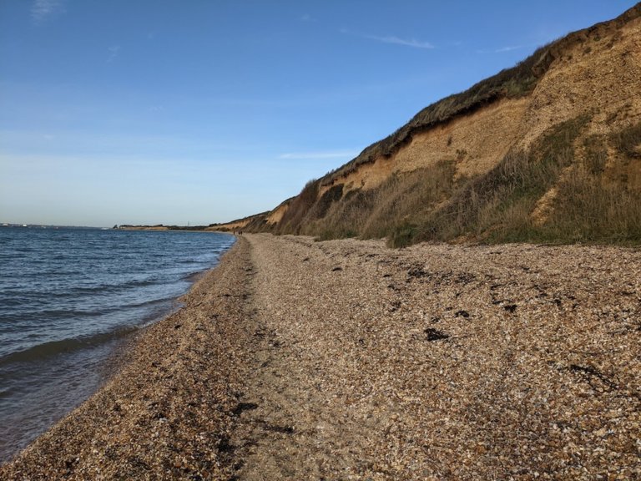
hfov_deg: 65.3
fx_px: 500
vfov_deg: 51.4
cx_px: 320
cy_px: 240
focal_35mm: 27
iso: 61
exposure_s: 1/2347
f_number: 1.73
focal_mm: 4.38
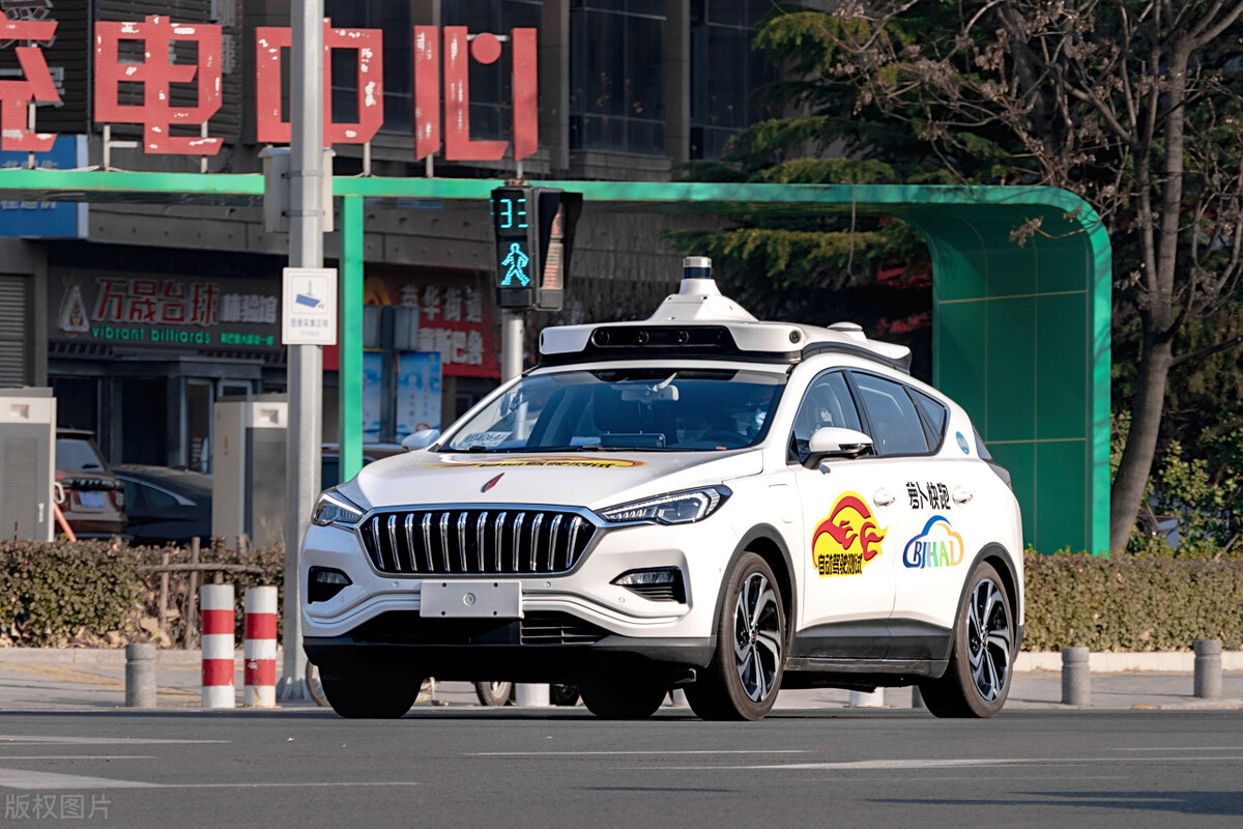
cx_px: 622
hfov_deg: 7.2
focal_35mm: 286
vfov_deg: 4.8
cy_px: 414
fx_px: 9874
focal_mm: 105.1
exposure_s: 1/400
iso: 125
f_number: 5.6
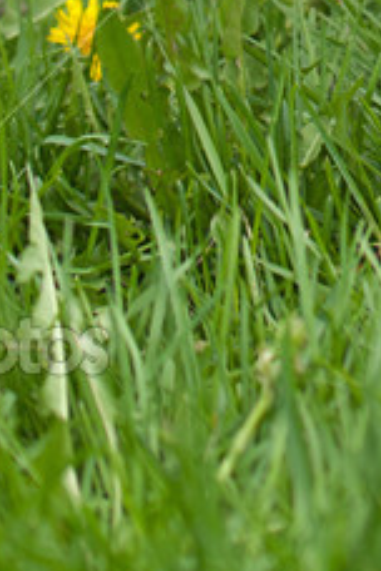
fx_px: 7477
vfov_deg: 4.3
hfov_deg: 2.9
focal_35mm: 471
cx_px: 777
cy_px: -654
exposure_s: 1/250
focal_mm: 70
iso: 100
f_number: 3.5
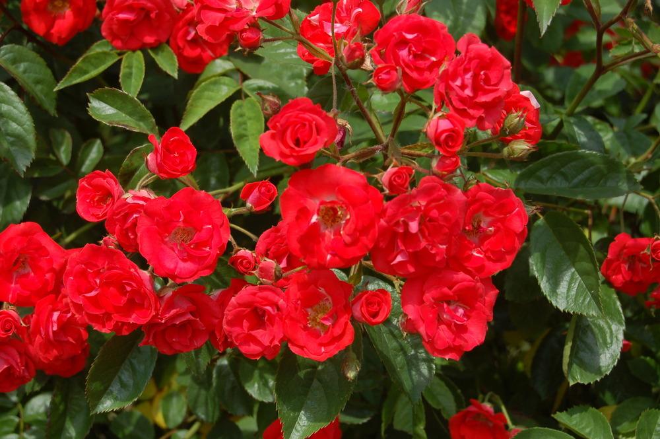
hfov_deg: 24.6
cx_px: 330
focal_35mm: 82
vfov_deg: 16.5
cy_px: 220
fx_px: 1511
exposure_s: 1/250
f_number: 8
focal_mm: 55
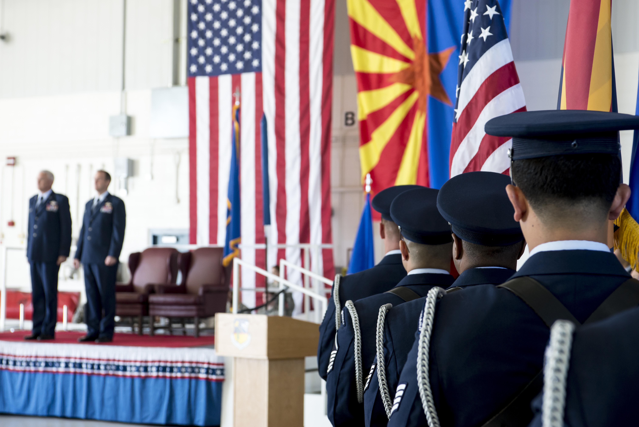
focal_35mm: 70
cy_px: 214
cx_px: 320
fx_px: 1243
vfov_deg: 19.5
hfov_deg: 28.8
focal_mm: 70
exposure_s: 1/60
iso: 1250
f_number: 6.3
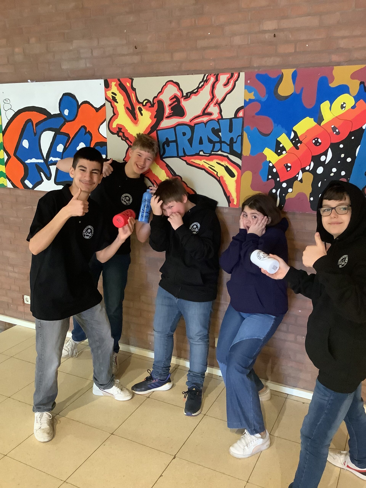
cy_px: 244
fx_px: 437
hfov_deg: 45.4
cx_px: 183
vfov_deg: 58.4
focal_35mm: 31
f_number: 2.4
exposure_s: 1/25
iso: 500
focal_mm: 3.3
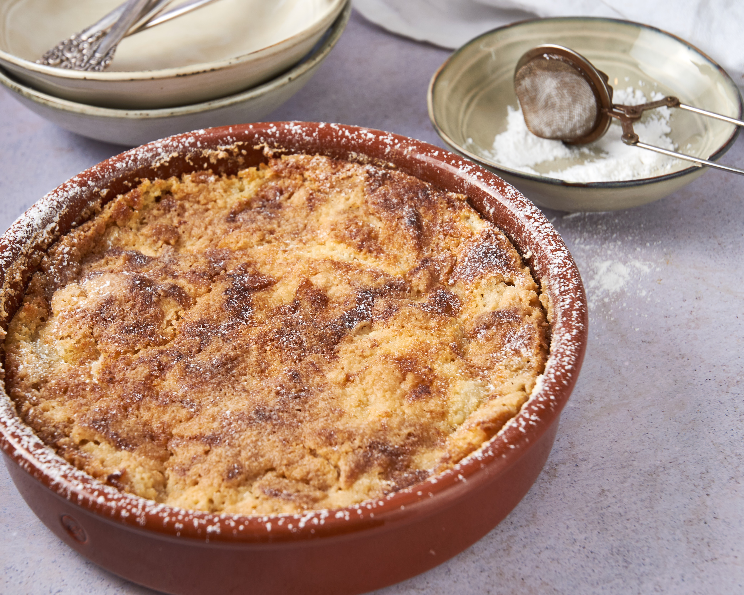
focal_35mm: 78
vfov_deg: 19.7
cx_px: 323
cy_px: 297
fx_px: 1718
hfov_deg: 24.4
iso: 100
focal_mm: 46
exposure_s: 1/100
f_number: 8
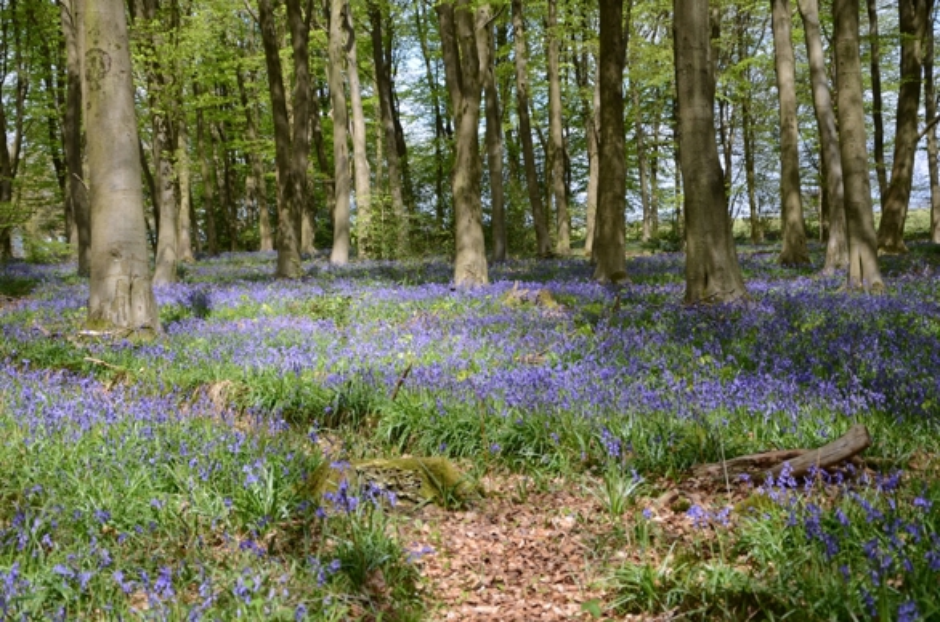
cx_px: 470
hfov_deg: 29.9
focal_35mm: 68
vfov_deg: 20.1
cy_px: 311
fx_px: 1759
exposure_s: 1/200
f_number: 4.8
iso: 100
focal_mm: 45
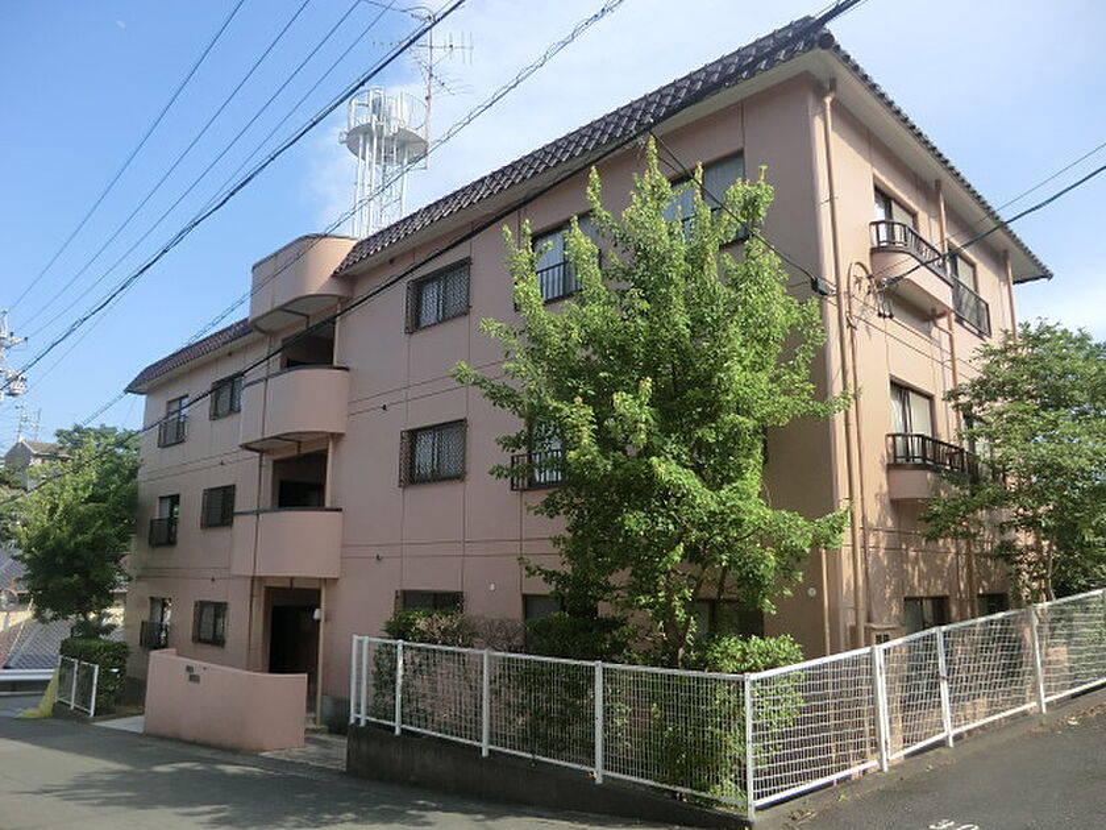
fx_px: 767
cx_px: 553
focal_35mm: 24
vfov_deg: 56.8
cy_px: 415
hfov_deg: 71.6
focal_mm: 4.3
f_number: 3.2
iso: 80
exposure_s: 1/500
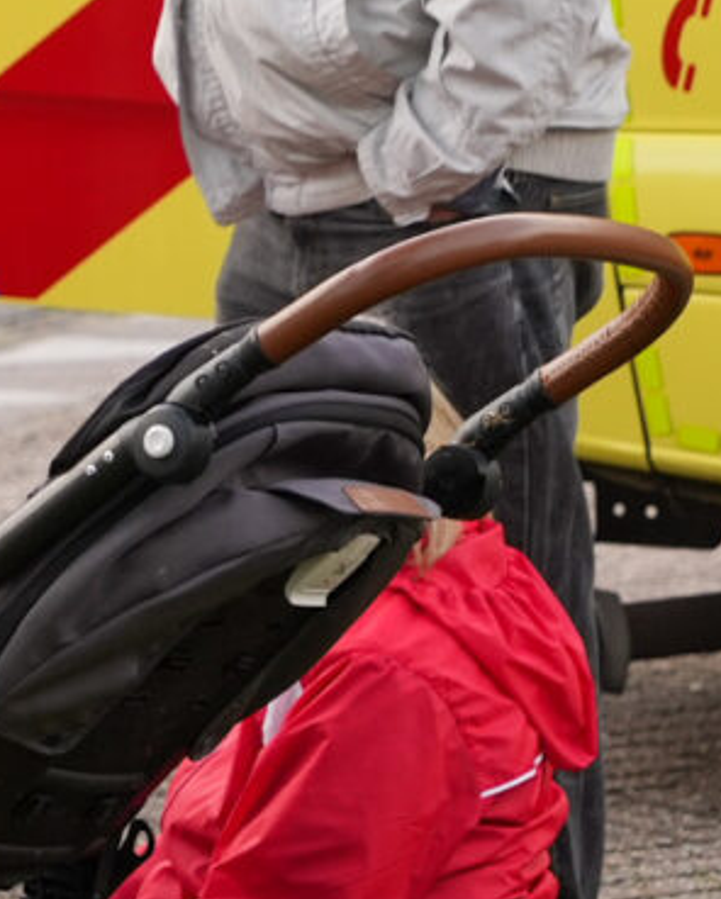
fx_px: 9773
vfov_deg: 5.3
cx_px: 46
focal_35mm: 367
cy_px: 748
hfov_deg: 4.2
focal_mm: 141
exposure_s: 1/320
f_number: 8
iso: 800
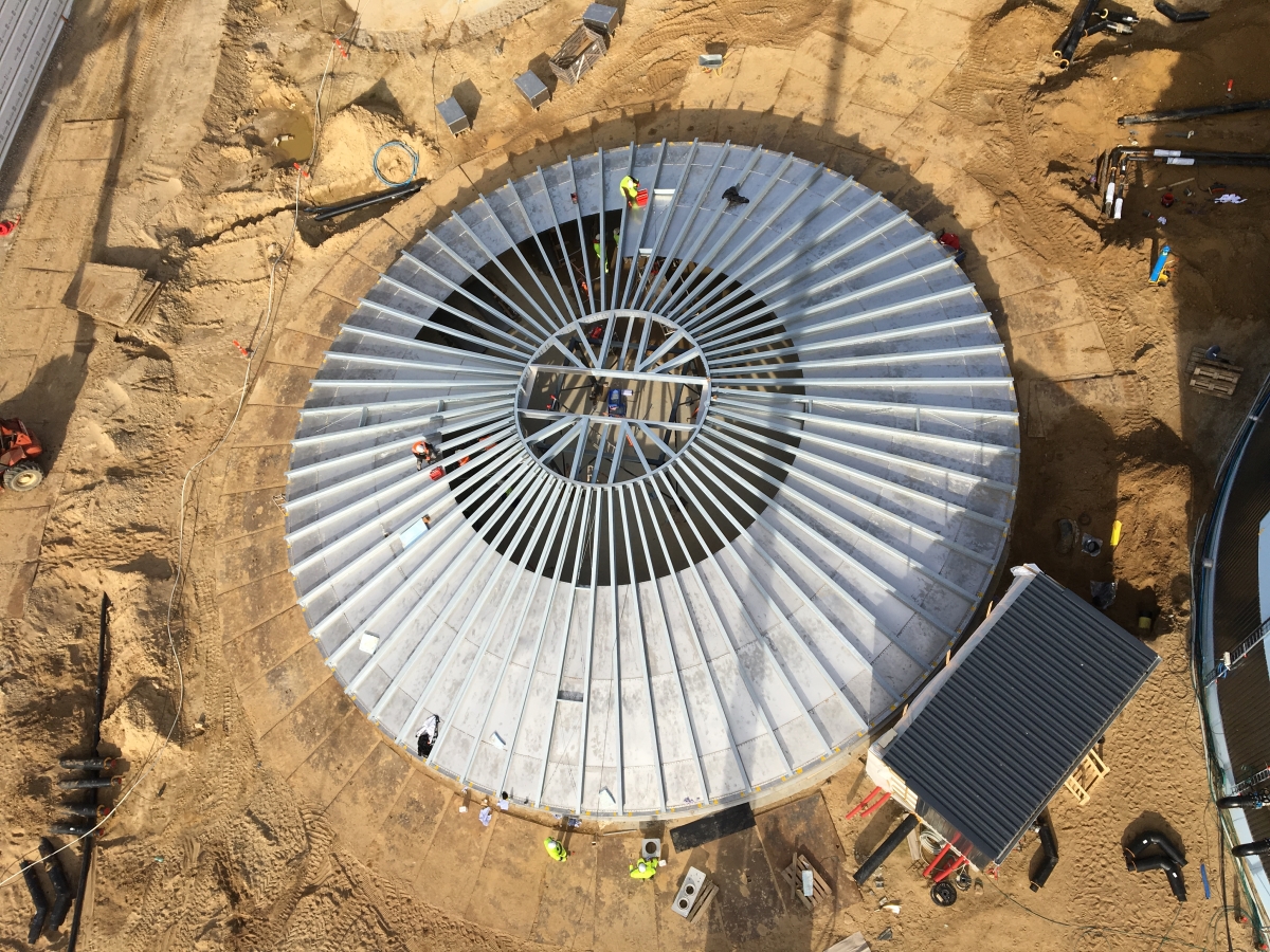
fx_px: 1064
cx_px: 635
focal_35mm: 29
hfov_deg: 61.7
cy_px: 476
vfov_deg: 48.2
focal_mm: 4.15
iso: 25
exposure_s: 1/1603
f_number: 2.2
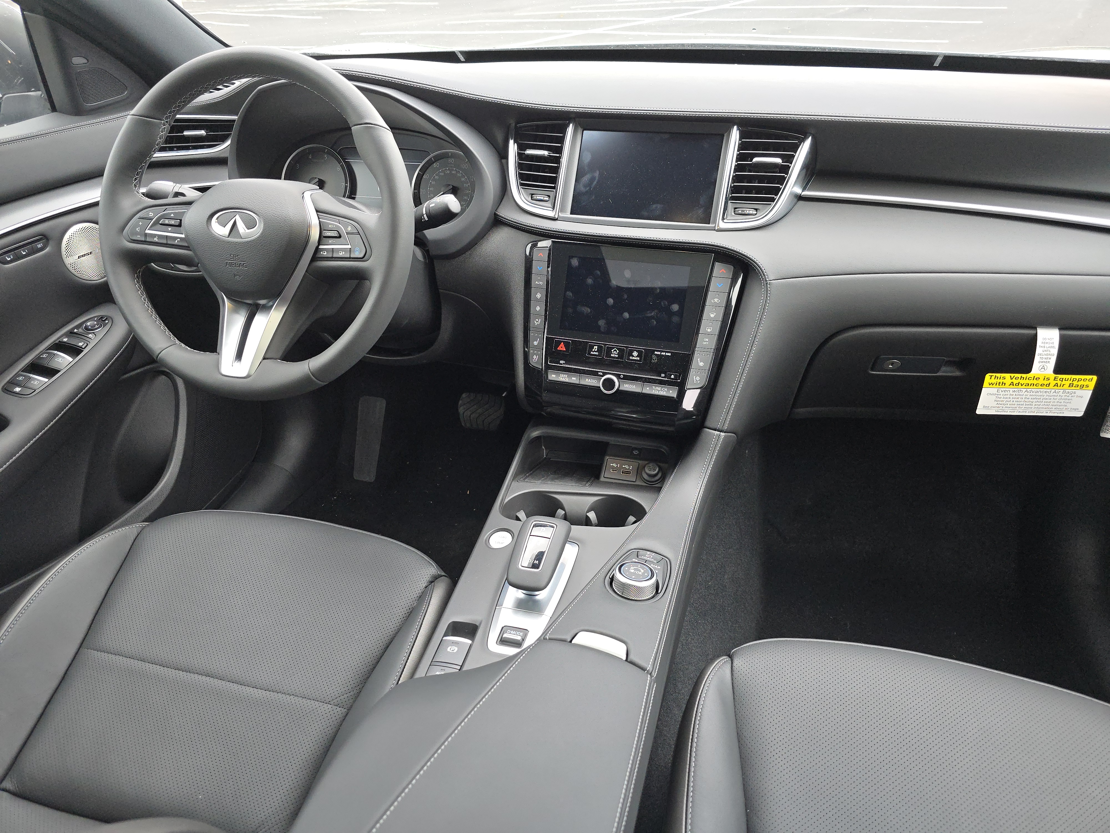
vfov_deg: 58.9
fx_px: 738
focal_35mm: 23
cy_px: 416
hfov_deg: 73.9
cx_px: 555
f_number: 1.7
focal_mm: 6.3
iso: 200
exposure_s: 1/180
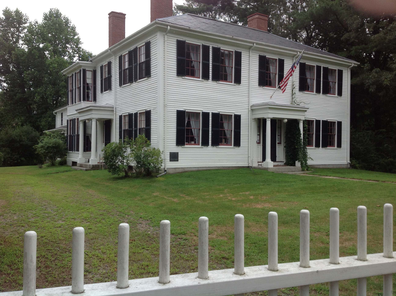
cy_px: 148
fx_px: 400
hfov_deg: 52.7
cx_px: 198
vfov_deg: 40.6
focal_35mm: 35
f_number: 2.4
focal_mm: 4.28
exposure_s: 1/703
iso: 50
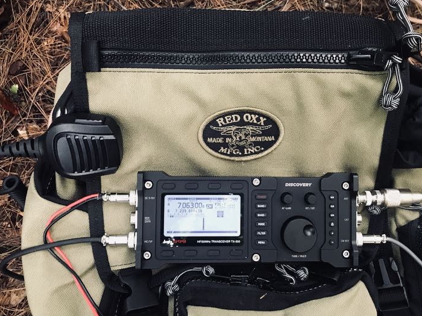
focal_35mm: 32
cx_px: 227
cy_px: 149
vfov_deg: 44.1
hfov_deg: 56.8
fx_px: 390
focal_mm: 3.99
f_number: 1.8
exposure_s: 1/15
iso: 50
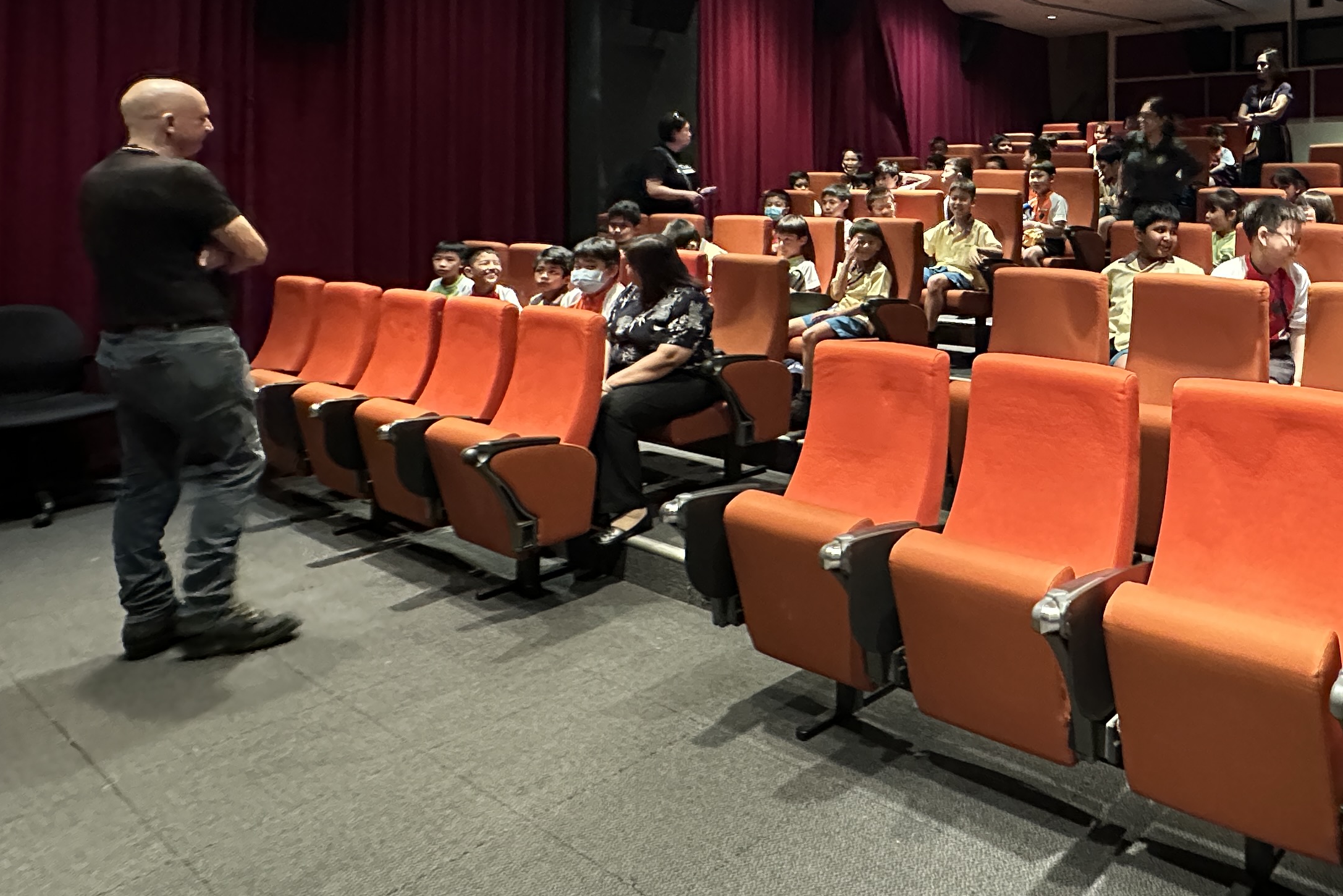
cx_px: 1024
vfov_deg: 45.4
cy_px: 171
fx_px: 1007
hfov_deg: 63.0
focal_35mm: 27
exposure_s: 1/34
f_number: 2.2
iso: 1000
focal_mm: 2.22
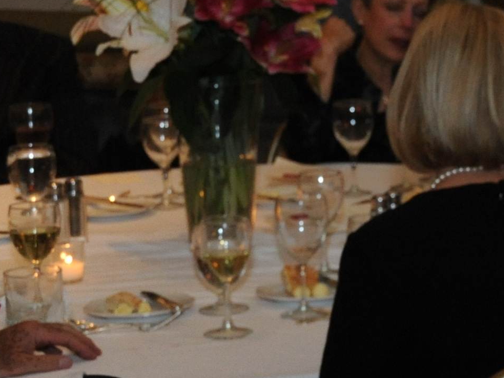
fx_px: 2358
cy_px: 38
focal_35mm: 162
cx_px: 969
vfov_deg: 9.1
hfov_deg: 11.2
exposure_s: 1/40
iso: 2000
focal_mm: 38
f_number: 8
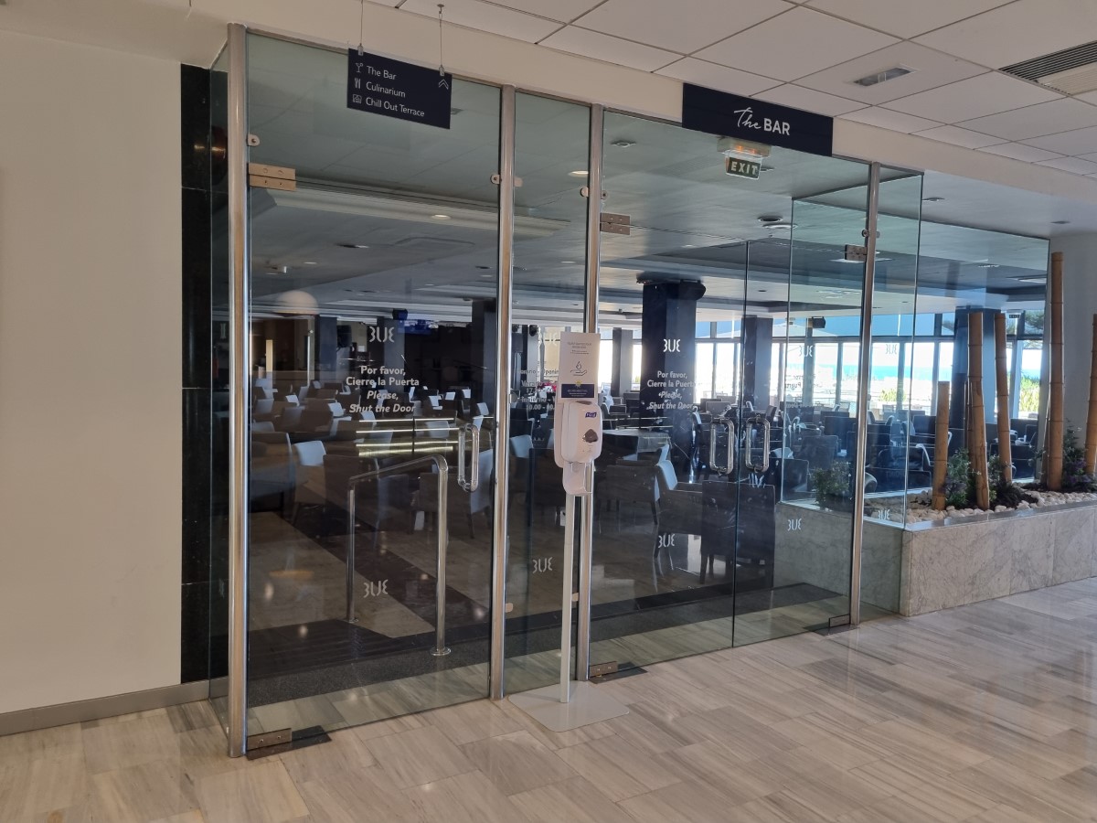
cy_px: 412
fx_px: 824
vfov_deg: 53.1
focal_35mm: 26
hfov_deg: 67.3
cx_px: 548
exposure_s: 1/100
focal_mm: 5.4
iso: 200
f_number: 1.8
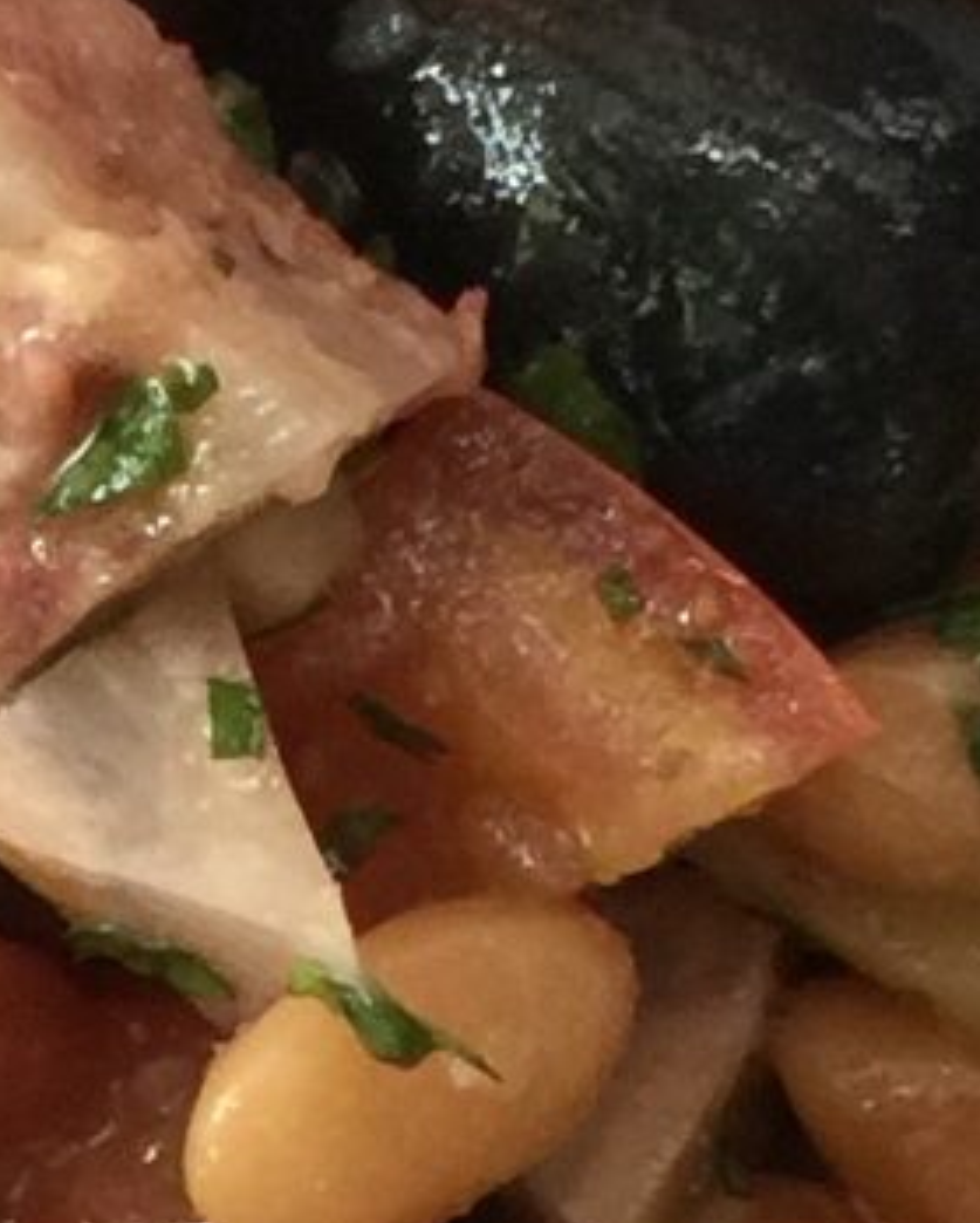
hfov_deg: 7.4
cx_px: -299
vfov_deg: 9.2
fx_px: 7531
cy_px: 1444
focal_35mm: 208
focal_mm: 4.15
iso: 50
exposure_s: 1/33
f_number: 2.2
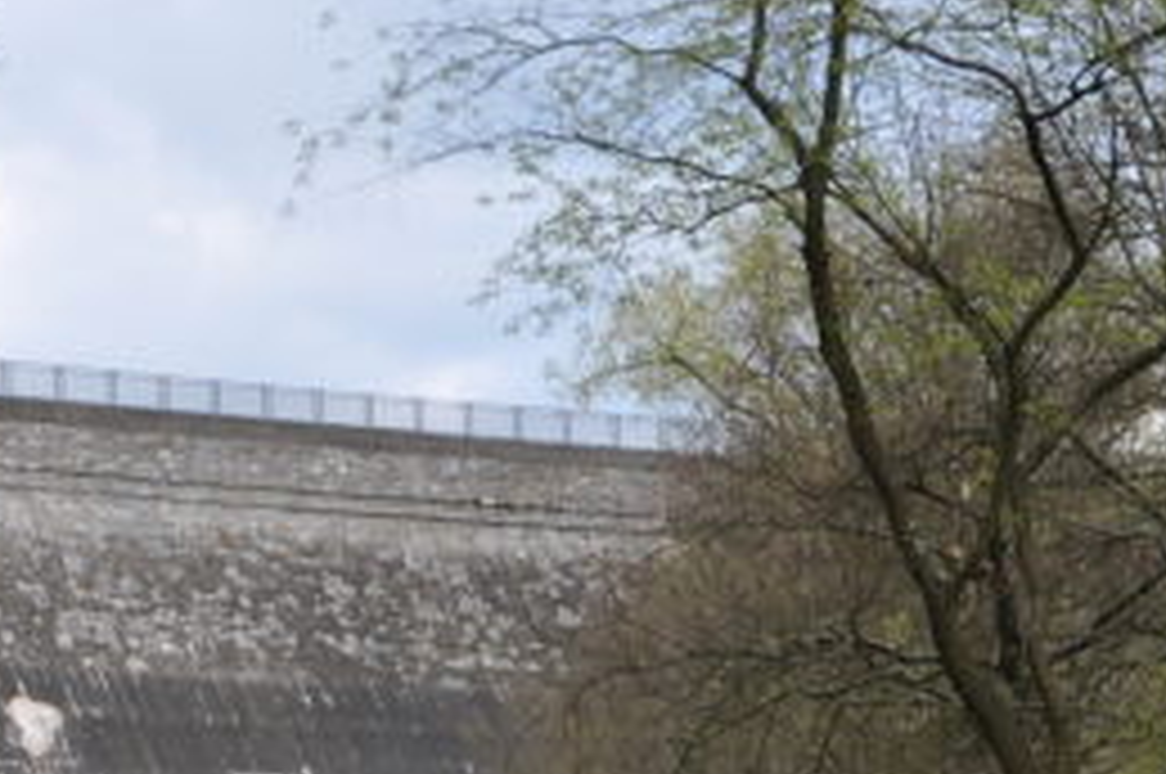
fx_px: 5273
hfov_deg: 12.4
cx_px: -140
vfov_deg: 8.2
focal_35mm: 163
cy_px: 1138
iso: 200
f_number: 7.1
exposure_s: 1/200
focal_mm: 22
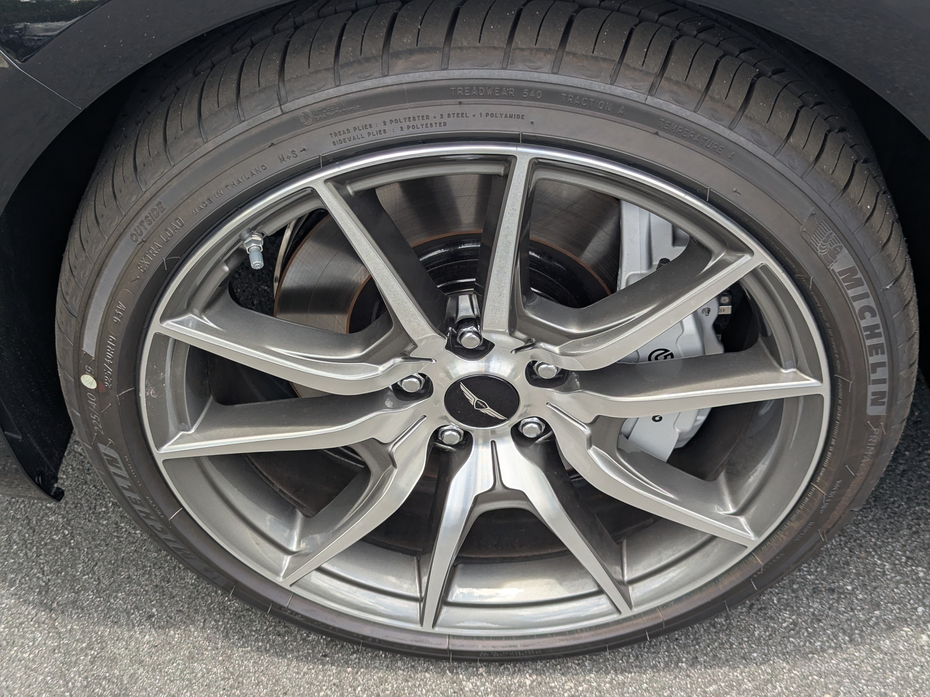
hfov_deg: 39.7
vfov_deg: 30.3
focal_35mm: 48
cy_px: 348
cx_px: 465
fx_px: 1290
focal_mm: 6.81
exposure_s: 1/962
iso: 67
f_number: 1.85
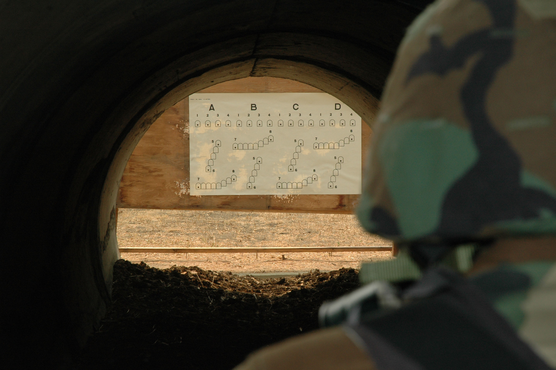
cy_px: 185
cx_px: 278
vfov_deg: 13.0
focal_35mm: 105
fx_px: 1620
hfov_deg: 19.5
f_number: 10
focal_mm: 70
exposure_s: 1/400
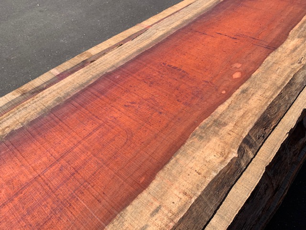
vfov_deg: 53.1
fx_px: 230
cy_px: 115
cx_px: 153
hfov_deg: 67.3
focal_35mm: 26
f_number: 1.8
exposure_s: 1/1560
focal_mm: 4.25
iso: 25
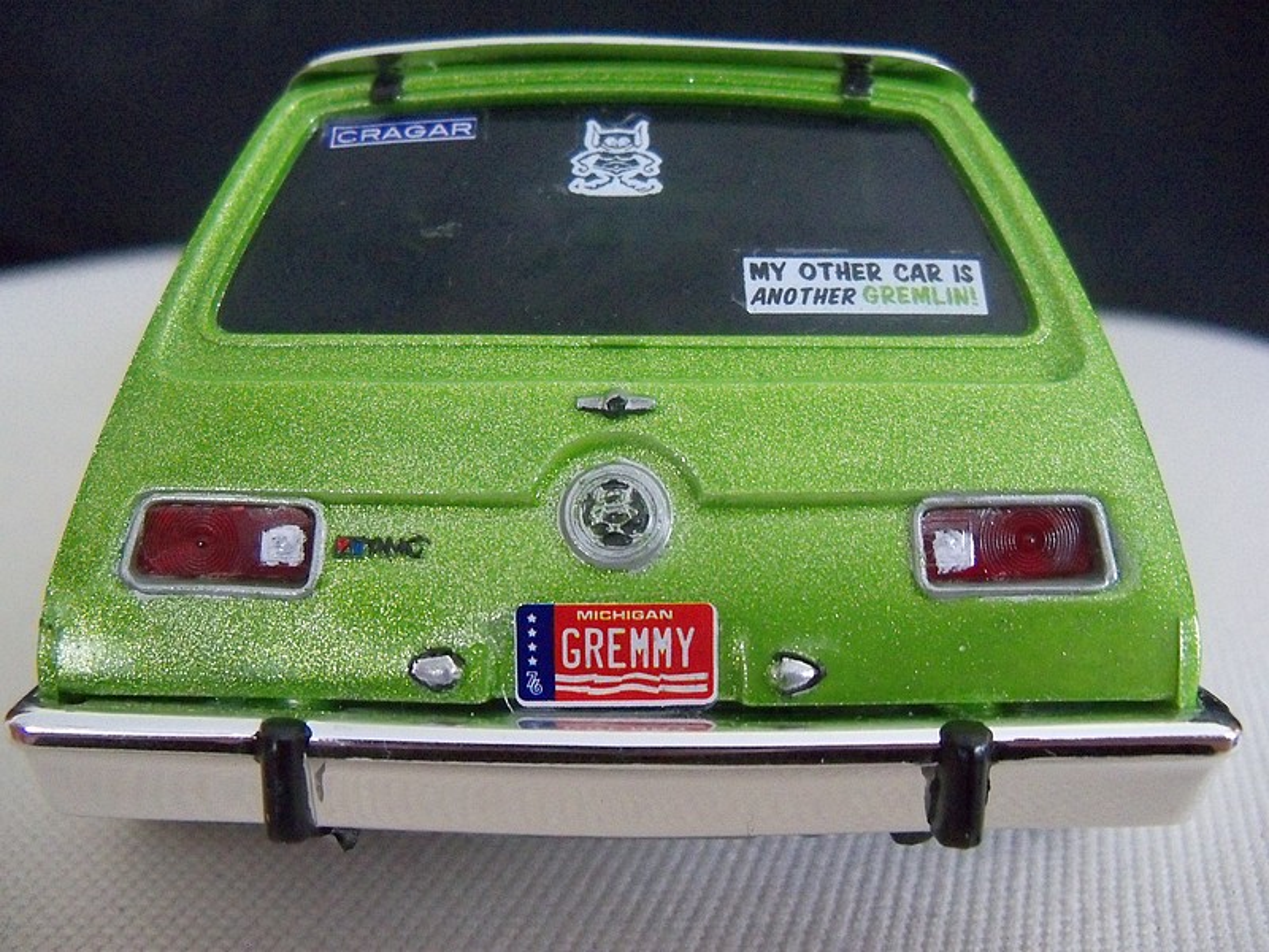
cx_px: 634
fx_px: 1283
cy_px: 476
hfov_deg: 52.6
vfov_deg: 40.7
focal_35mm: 35
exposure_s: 1/40
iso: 800
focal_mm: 6.2
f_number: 3.5
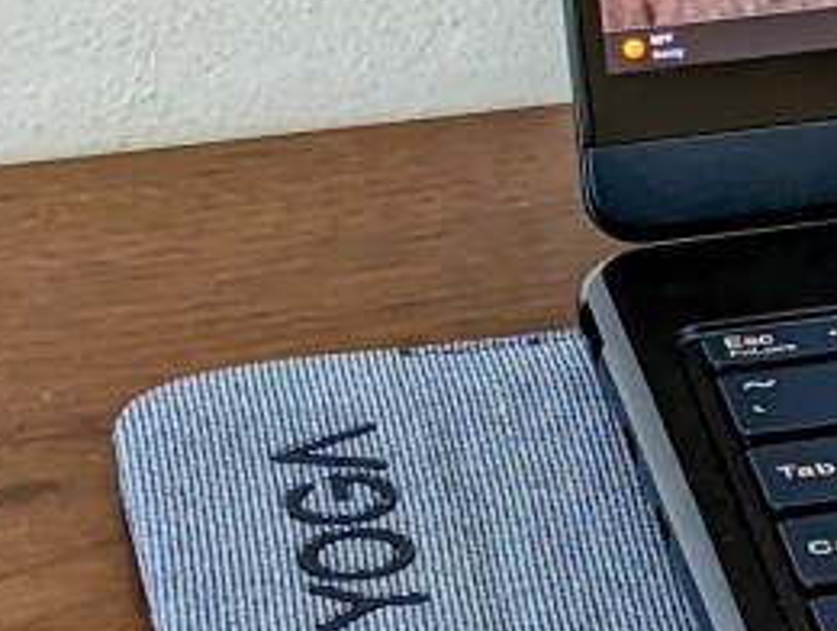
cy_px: -193
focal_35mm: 265
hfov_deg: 7.0
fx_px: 6419
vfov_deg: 5.6
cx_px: 2131
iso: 56
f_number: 1.85
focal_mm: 6.81
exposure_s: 1/30
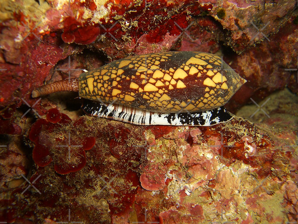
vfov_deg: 37.7
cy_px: 112
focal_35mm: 38
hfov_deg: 49.0
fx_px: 327
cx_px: 149
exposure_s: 1/30
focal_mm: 7.9
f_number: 5.6
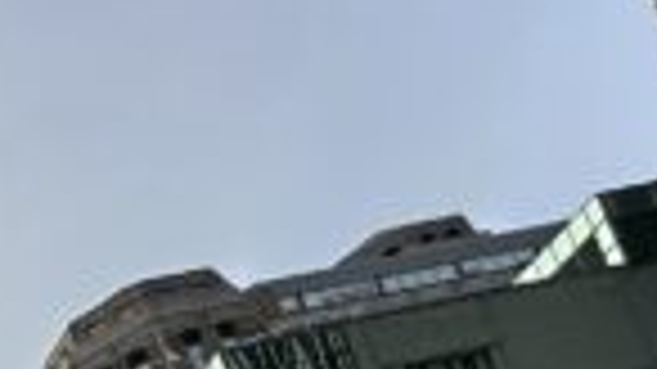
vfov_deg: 9.3
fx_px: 1863
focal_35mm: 107
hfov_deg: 15.1
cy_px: 1058
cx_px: -752
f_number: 2.2
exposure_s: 1/572
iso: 40
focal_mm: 2.22
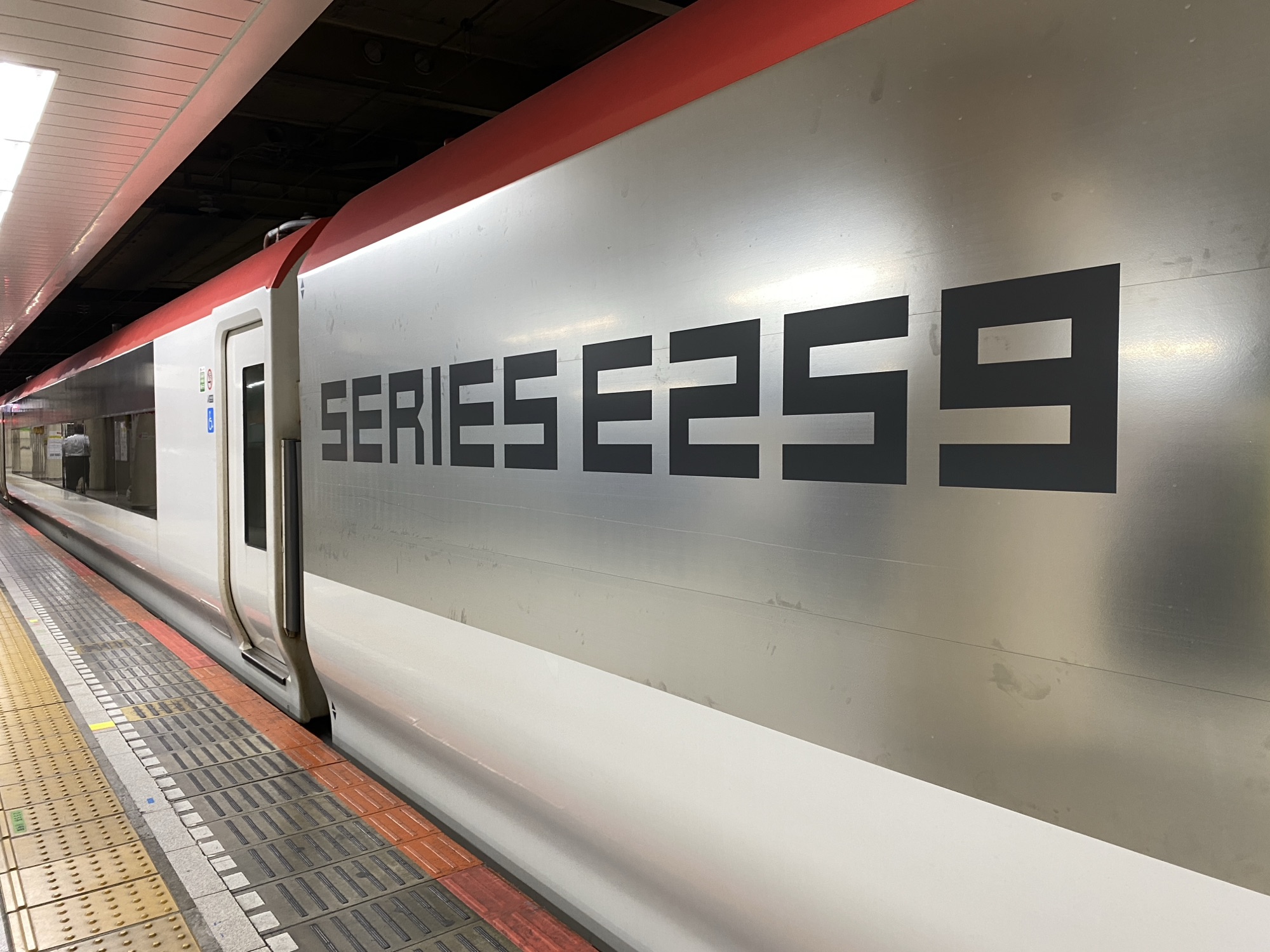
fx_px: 954
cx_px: 635
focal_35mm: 26
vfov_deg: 53.1
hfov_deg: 67.3
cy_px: 476
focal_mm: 4.25
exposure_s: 1/100
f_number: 1.8
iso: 125
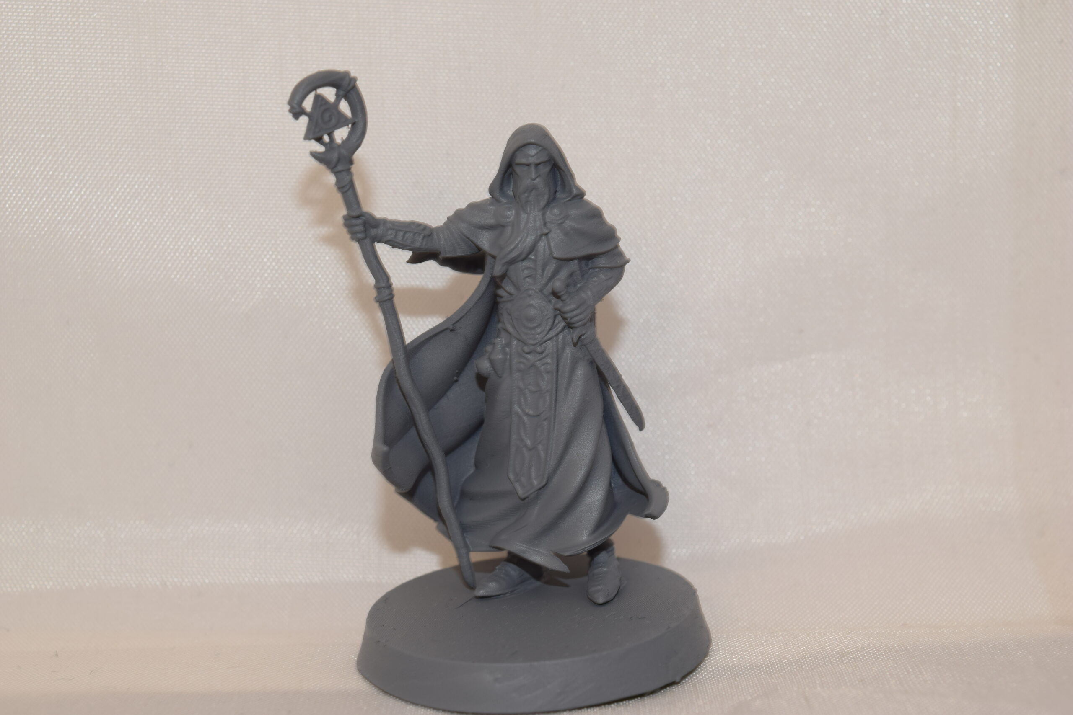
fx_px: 2146
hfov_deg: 28.1
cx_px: 536
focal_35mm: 72
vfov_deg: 18.9
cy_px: 358
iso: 100
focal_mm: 48
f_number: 13
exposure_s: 1/2.5
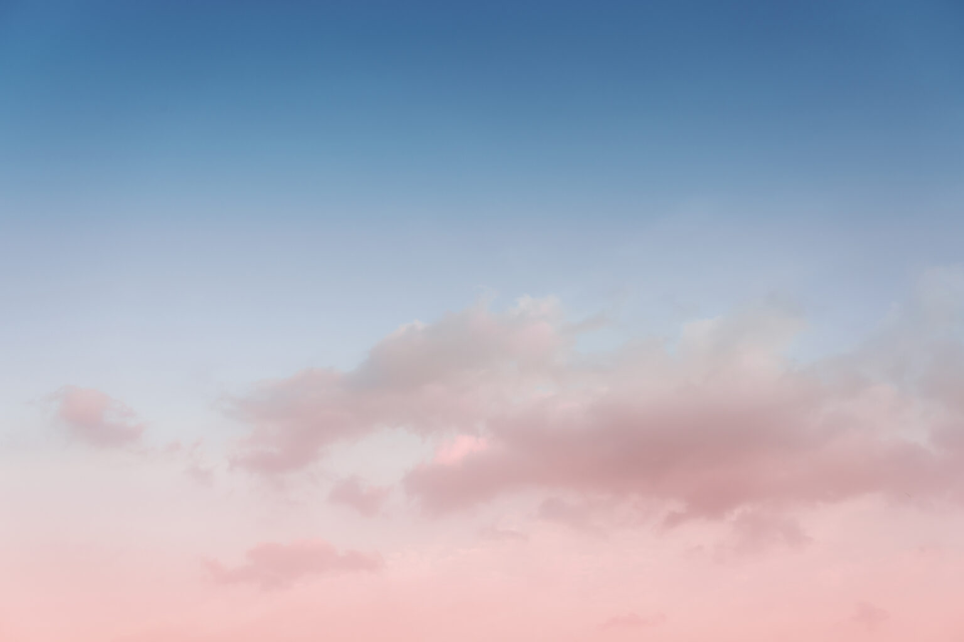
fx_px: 830
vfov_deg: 42.3
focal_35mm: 31
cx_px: 482
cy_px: 321
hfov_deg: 60.3
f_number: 8
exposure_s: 1/80
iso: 160
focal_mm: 31
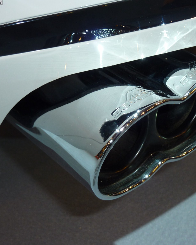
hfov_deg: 25.6
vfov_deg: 32.0
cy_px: 123
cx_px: 136
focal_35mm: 59
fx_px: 428
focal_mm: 7.3
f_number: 3.7
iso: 100
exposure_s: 1/30
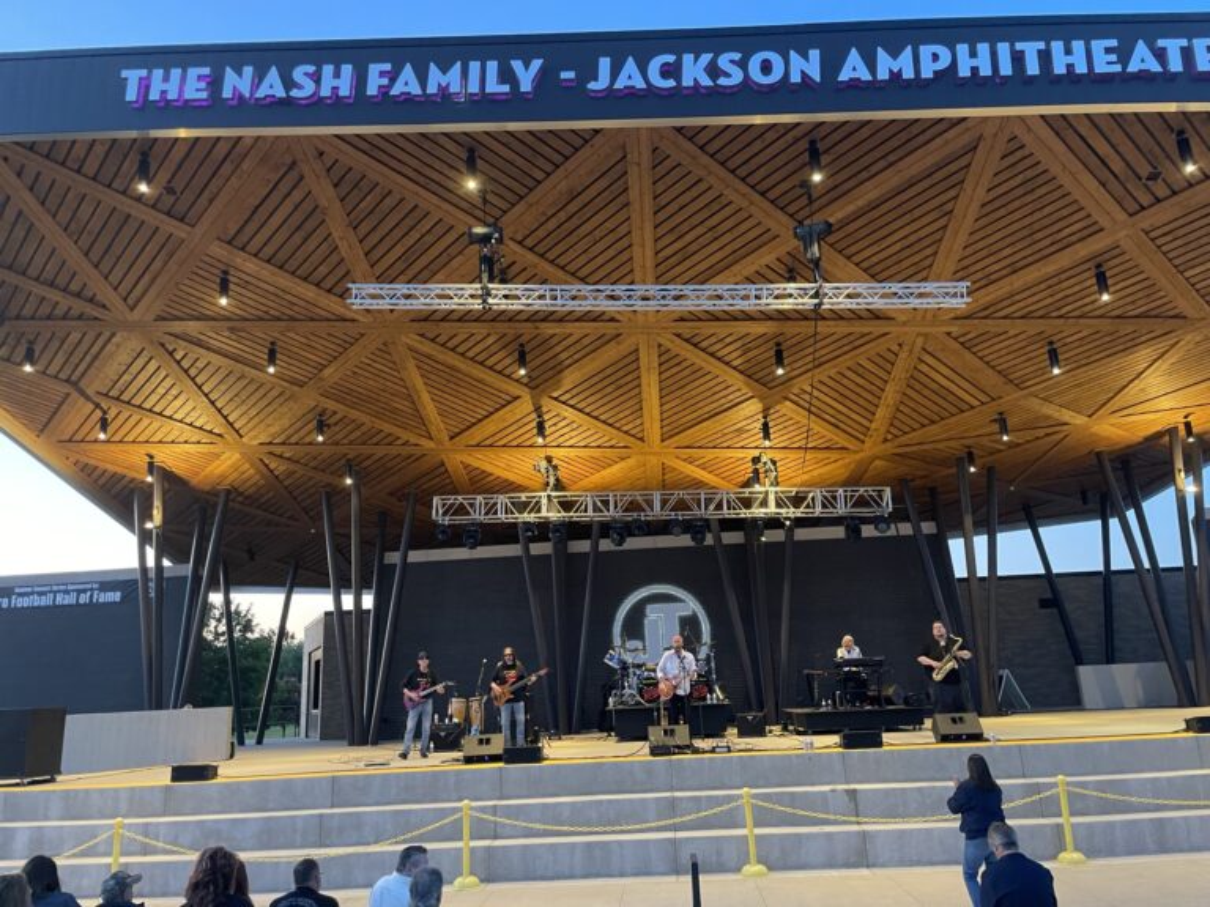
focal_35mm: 26
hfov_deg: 67.3
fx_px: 909
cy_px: 454
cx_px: 605
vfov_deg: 53.1
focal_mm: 4.2
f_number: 1.6
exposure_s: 1/60
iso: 500
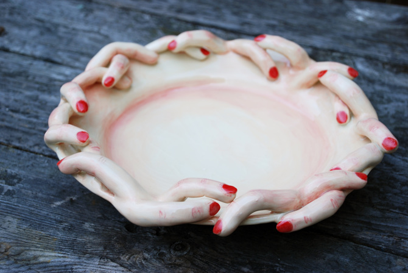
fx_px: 749
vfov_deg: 20.7
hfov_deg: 30.5
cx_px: 204
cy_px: 136
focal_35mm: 66
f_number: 4.8
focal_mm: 44
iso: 160
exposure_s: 1/60
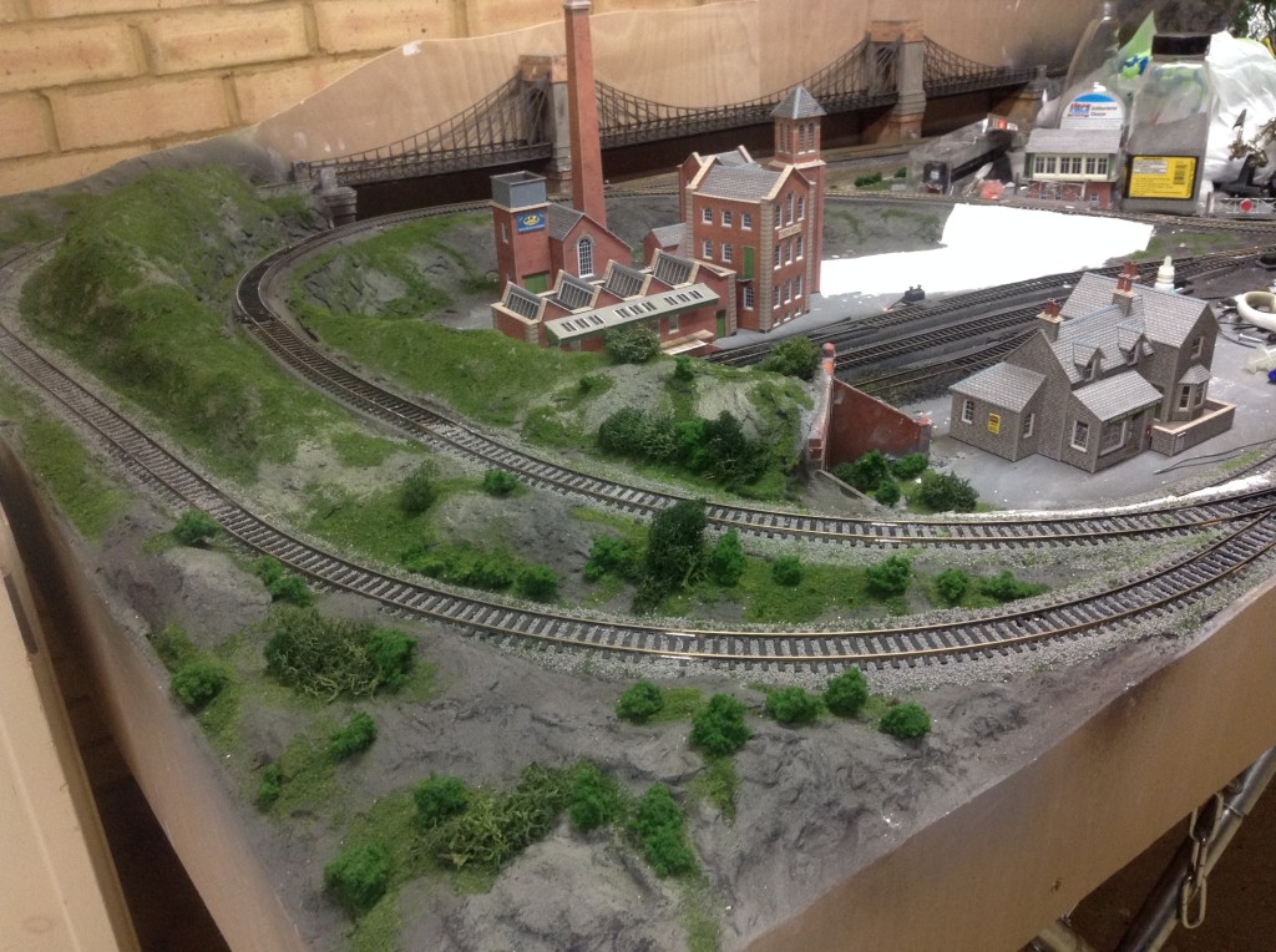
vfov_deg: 42.8
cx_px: 638
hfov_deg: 55.4
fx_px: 1214
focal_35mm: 33
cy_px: 476
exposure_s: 1/25
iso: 125
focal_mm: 3.3
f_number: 2.4
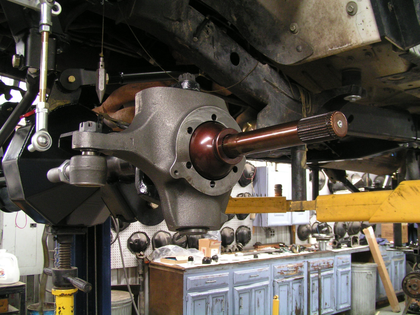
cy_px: 158
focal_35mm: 38
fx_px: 461
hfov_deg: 49.0
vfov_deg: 37.7
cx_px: 210
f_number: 5.6
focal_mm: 5.8
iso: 200
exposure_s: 1/2.5
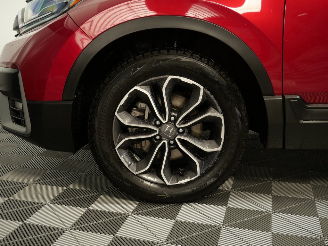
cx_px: 164
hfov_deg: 42.9
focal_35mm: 44
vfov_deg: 32.9
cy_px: 123
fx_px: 417
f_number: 5
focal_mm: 22
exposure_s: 1/200
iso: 250
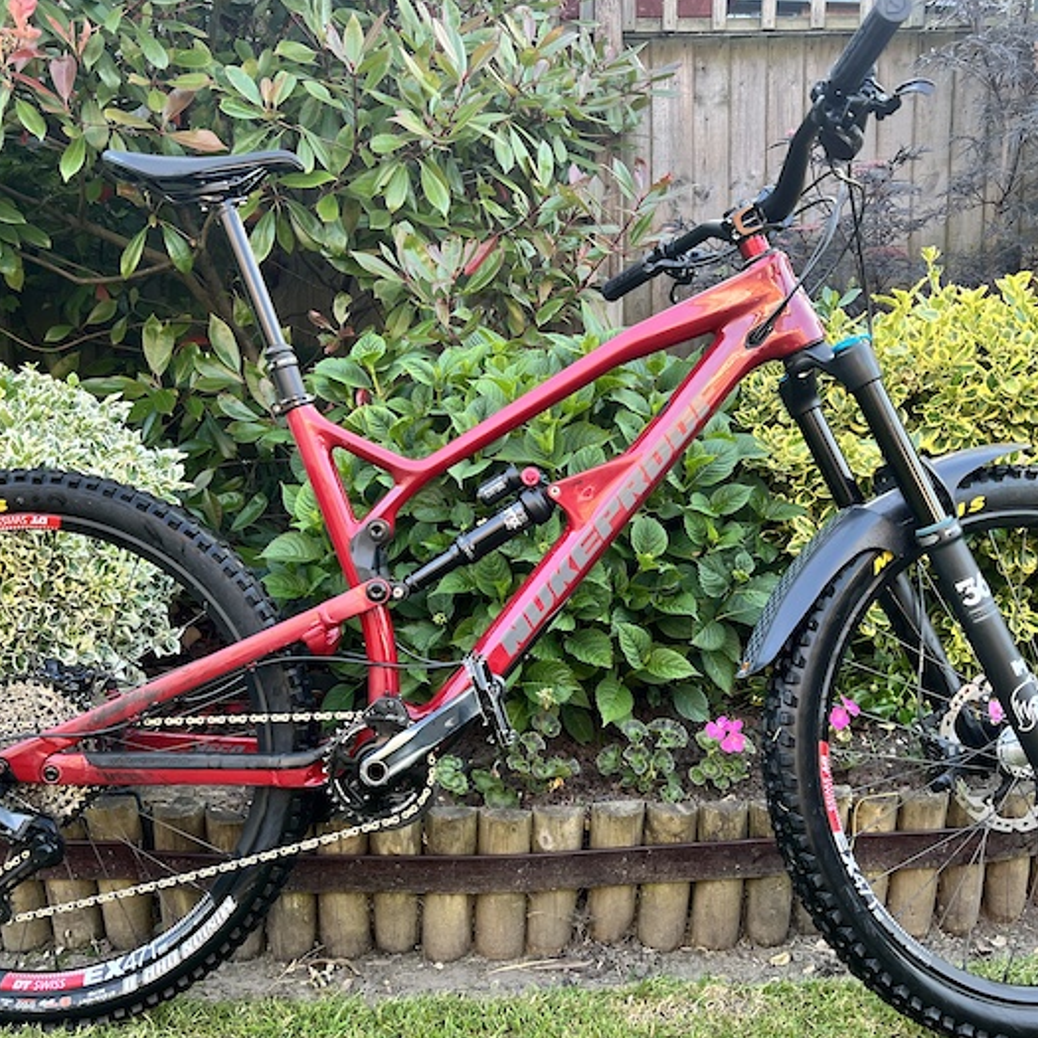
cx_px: 528
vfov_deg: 47.2
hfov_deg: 47.2
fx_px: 1187
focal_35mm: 35
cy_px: 556
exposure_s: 1/121
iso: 100
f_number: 1.5
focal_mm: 5.7
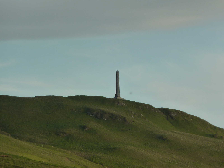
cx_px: 112
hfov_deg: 5.0
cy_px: 84
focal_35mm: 399
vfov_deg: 3.7
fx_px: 2582
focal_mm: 49.2
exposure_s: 1/250
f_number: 4.9
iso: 125
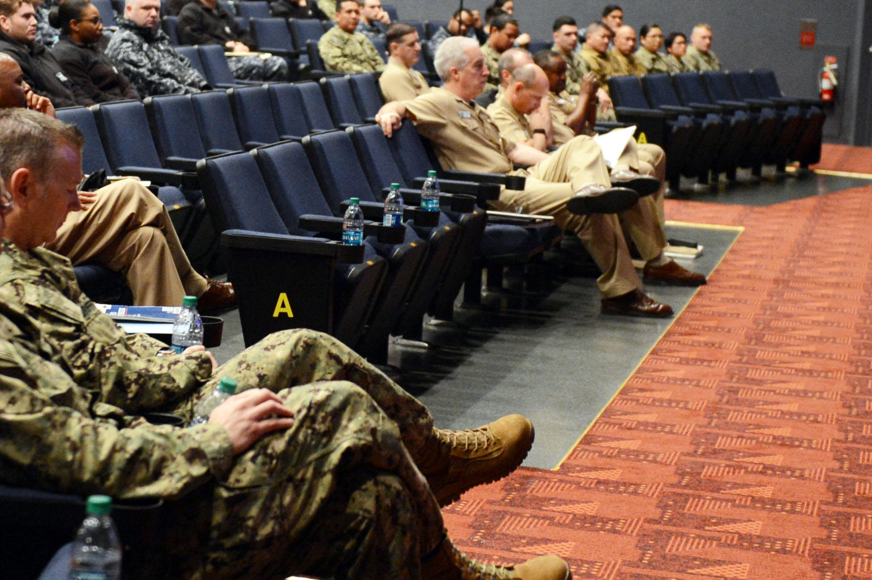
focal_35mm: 89
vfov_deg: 15.3
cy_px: 178
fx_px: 2154
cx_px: 370
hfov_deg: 22.9
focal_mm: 42
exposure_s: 1/60
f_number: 2.8
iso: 4000
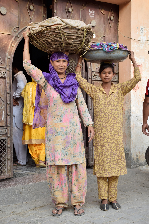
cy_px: 112
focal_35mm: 57
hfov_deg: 23.8
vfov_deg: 35.1
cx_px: 74
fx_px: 354
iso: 320
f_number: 8
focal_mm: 38
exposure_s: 1/250
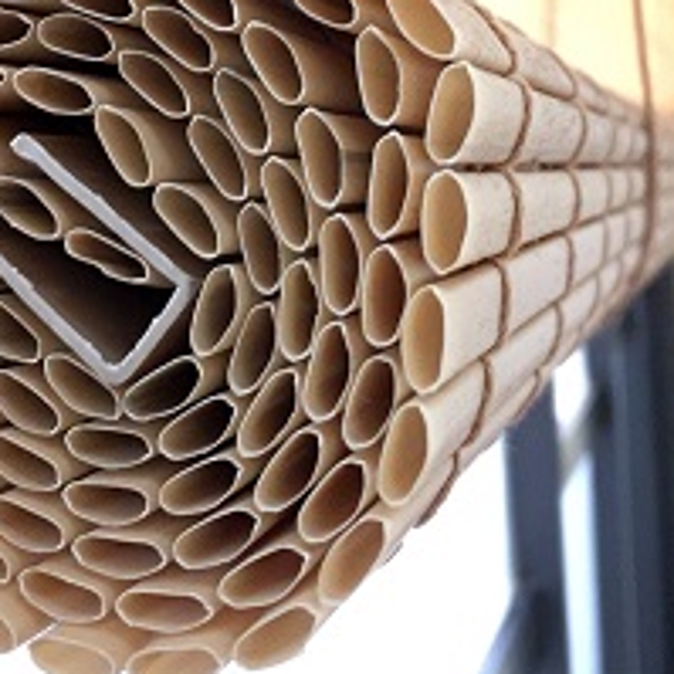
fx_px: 1388
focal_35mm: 63
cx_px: 207
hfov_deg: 27.1
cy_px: 88
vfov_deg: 26.5
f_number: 2.2
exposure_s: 1/15
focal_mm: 4.15
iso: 320
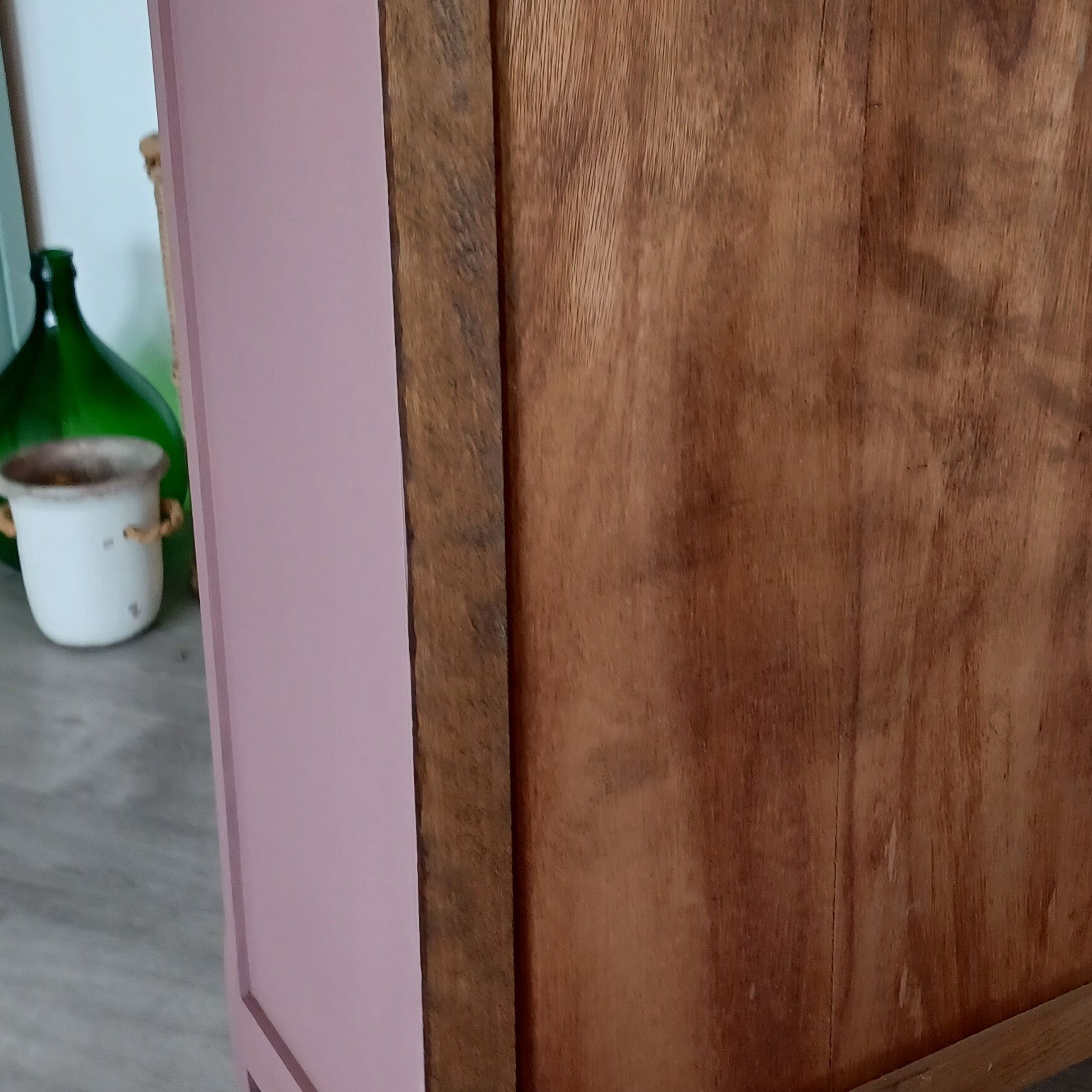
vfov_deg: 33.3
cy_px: 444
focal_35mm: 51
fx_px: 1820
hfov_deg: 33.0
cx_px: 759
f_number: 1.8
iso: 320
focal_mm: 4.6
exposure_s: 1/49
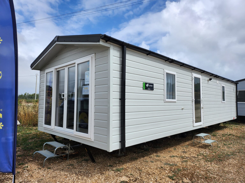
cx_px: 122
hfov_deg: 71.6
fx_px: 170
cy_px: 92
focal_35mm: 24
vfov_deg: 56.8
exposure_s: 1/4176
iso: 50
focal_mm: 5
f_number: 1.8
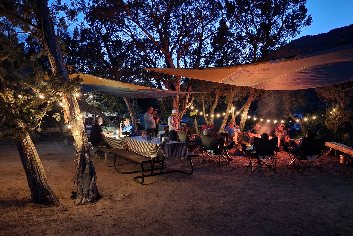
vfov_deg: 53.1
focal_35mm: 24
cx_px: 176
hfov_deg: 73.7
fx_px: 235
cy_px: 127
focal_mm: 5.4
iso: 1000
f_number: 1.8
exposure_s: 1/5
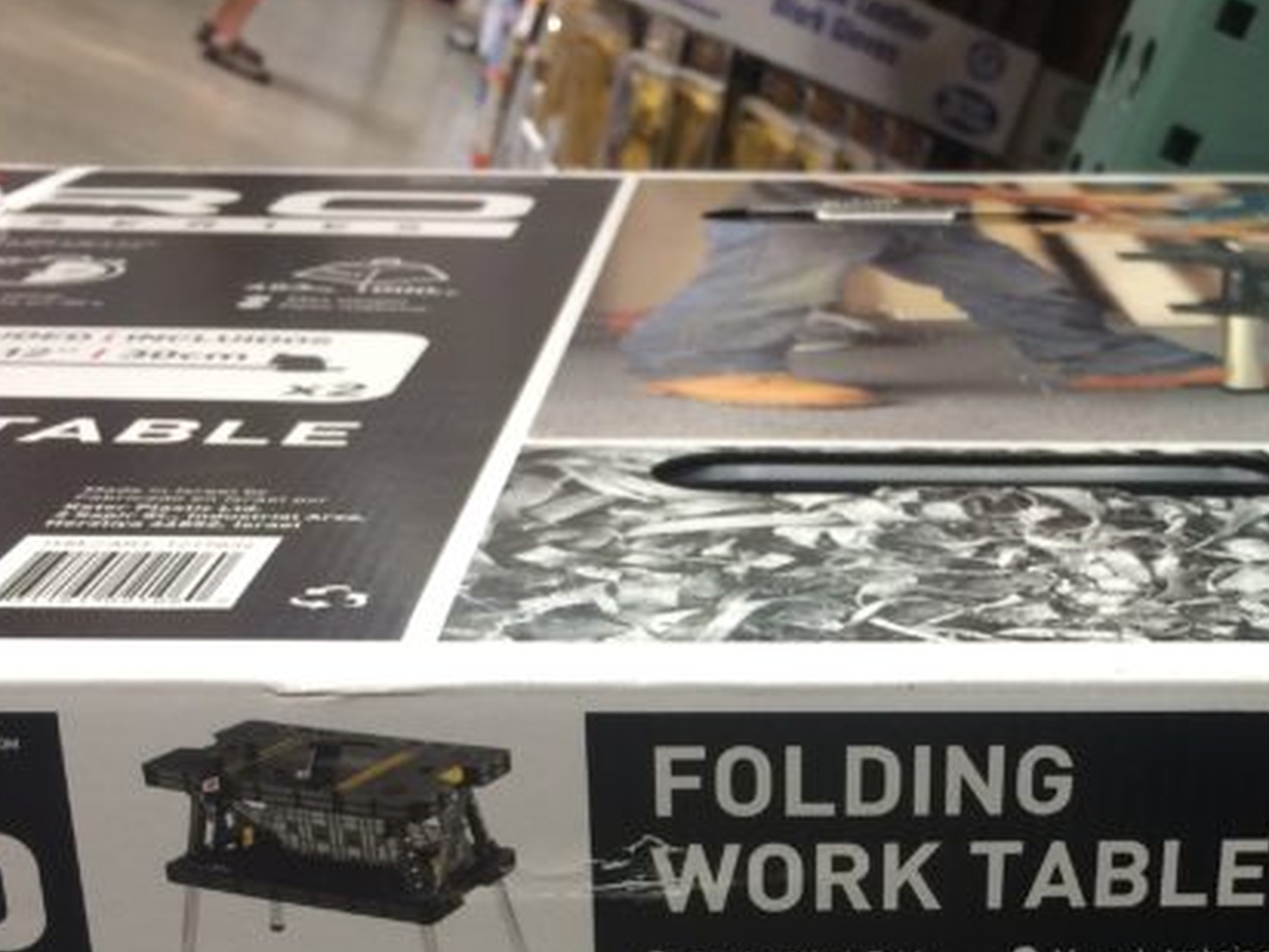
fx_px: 1980
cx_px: 943
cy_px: 795
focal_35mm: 54
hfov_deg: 34.8
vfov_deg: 26.4
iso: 50
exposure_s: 1/30
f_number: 2.2
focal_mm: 4.15
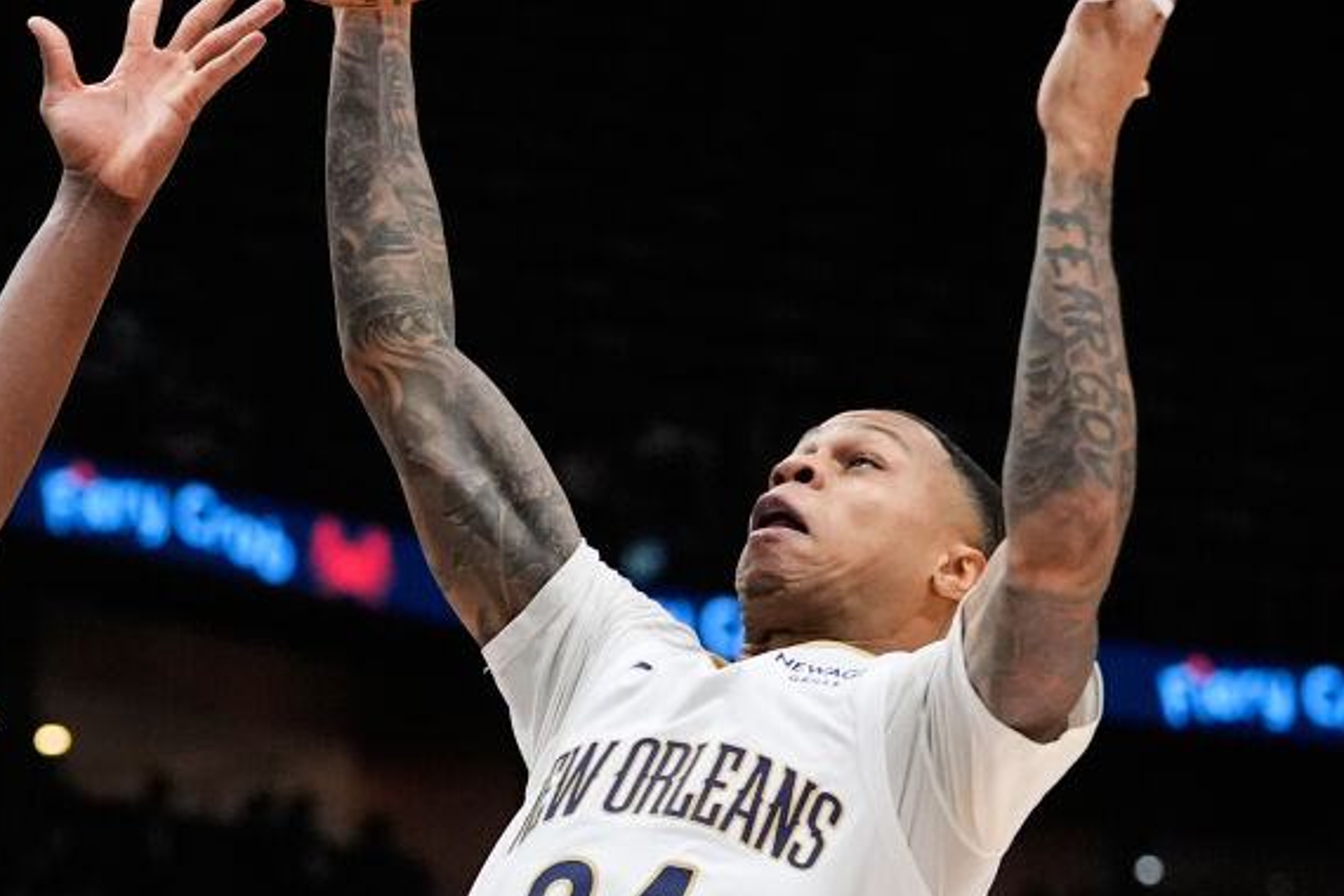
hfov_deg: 8.6
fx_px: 8885
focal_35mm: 238
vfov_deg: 5.8
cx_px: 199
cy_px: 817
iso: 4000
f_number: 3.2
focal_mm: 77
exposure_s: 1/2500
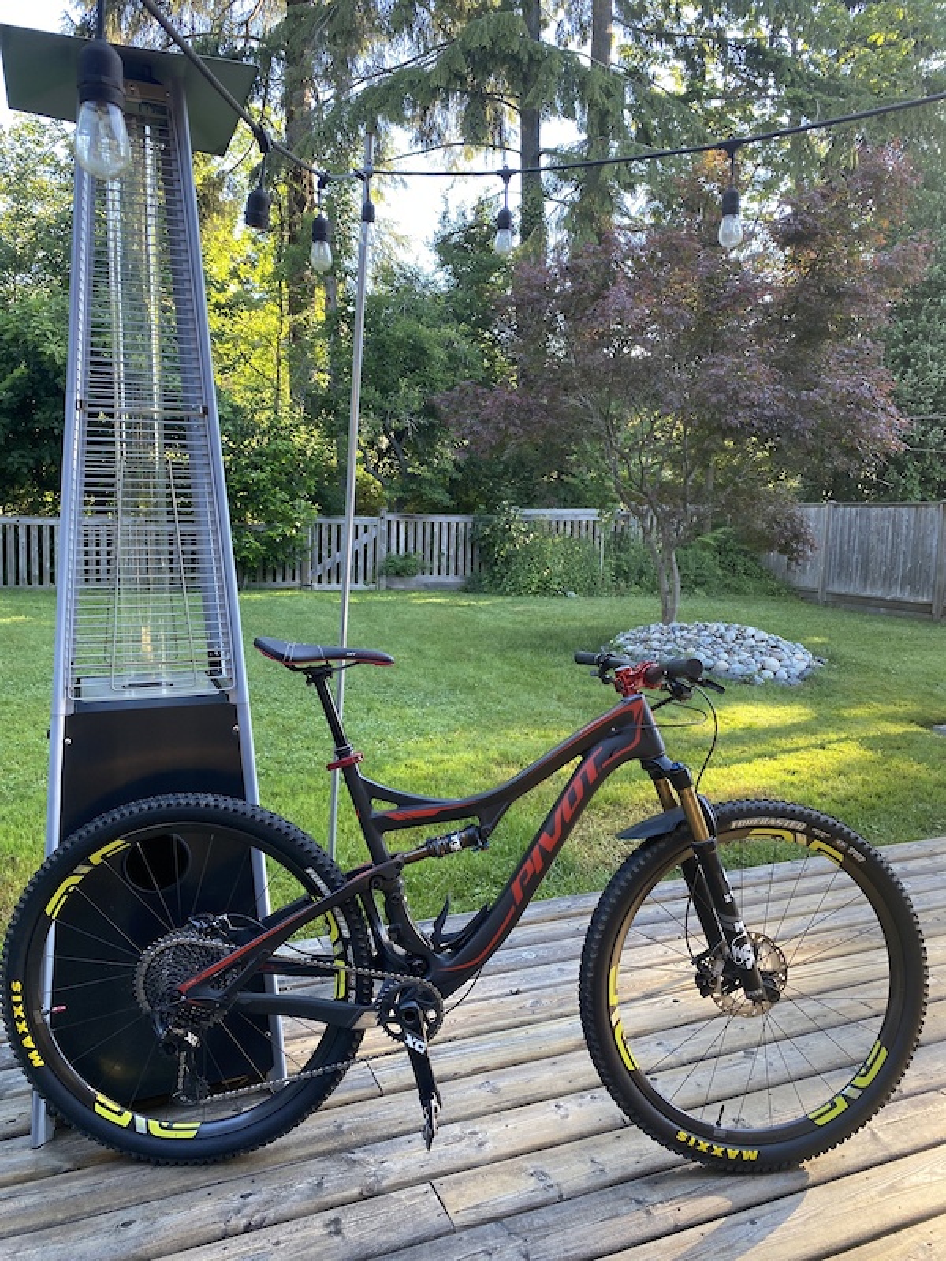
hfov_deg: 53.1
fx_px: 947
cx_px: 473
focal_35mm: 26
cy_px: 630
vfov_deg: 67.3
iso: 64
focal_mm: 4.25
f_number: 1.8
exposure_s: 1/122
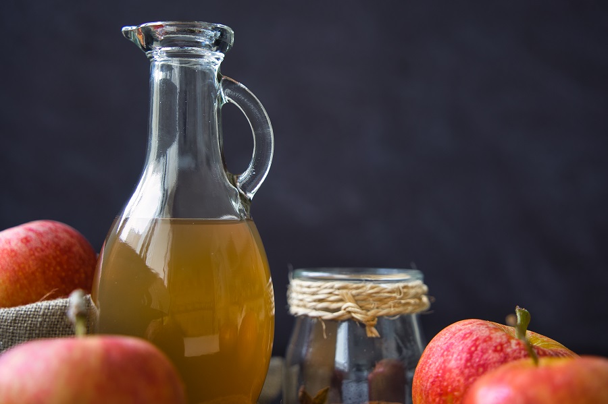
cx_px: 304
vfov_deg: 17.9
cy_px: 202
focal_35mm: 76
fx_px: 1283
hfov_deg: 26.7
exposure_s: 1/13
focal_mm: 76
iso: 100
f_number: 4
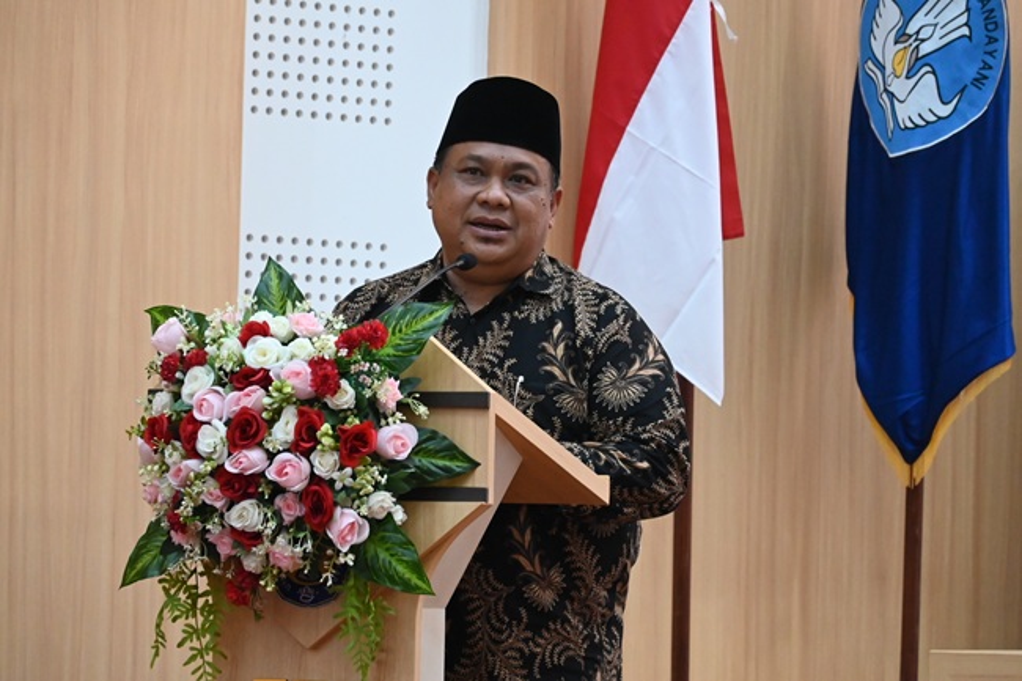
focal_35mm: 210
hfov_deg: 9.8
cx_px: 511
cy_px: 340
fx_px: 5960
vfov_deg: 6.5
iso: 5000
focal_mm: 140
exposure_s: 1/80
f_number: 5.6
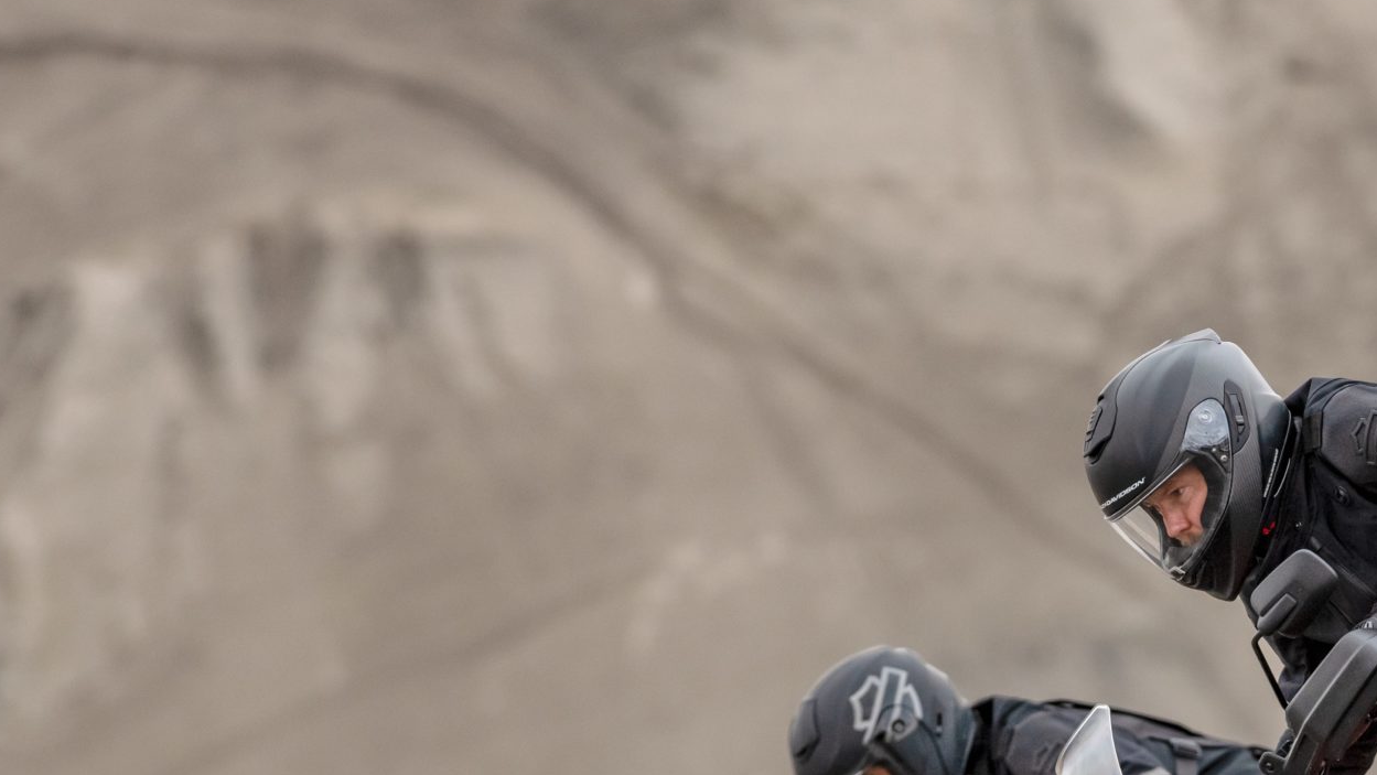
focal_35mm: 644
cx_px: 1242
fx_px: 23518
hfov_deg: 3.4
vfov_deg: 1.9
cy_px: 801
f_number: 8
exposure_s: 1/2000
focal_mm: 300
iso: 800
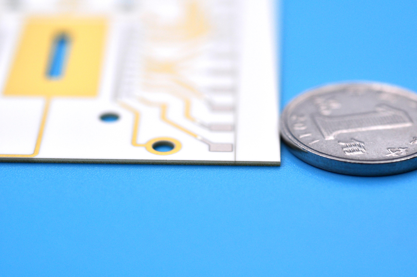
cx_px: 208
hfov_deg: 22.6
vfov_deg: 15.2
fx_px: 1041
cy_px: 138
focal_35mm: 90
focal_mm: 60
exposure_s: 1/200
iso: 280
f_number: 7.1
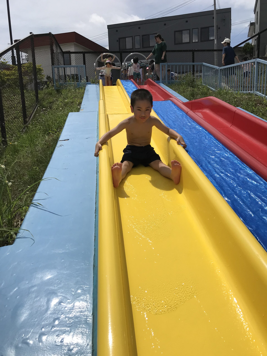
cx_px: 134
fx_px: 288
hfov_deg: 49.7
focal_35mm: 28
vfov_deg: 63.4
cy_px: 178
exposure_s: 1/8772
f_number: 1.8
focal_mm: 3.99
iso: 25
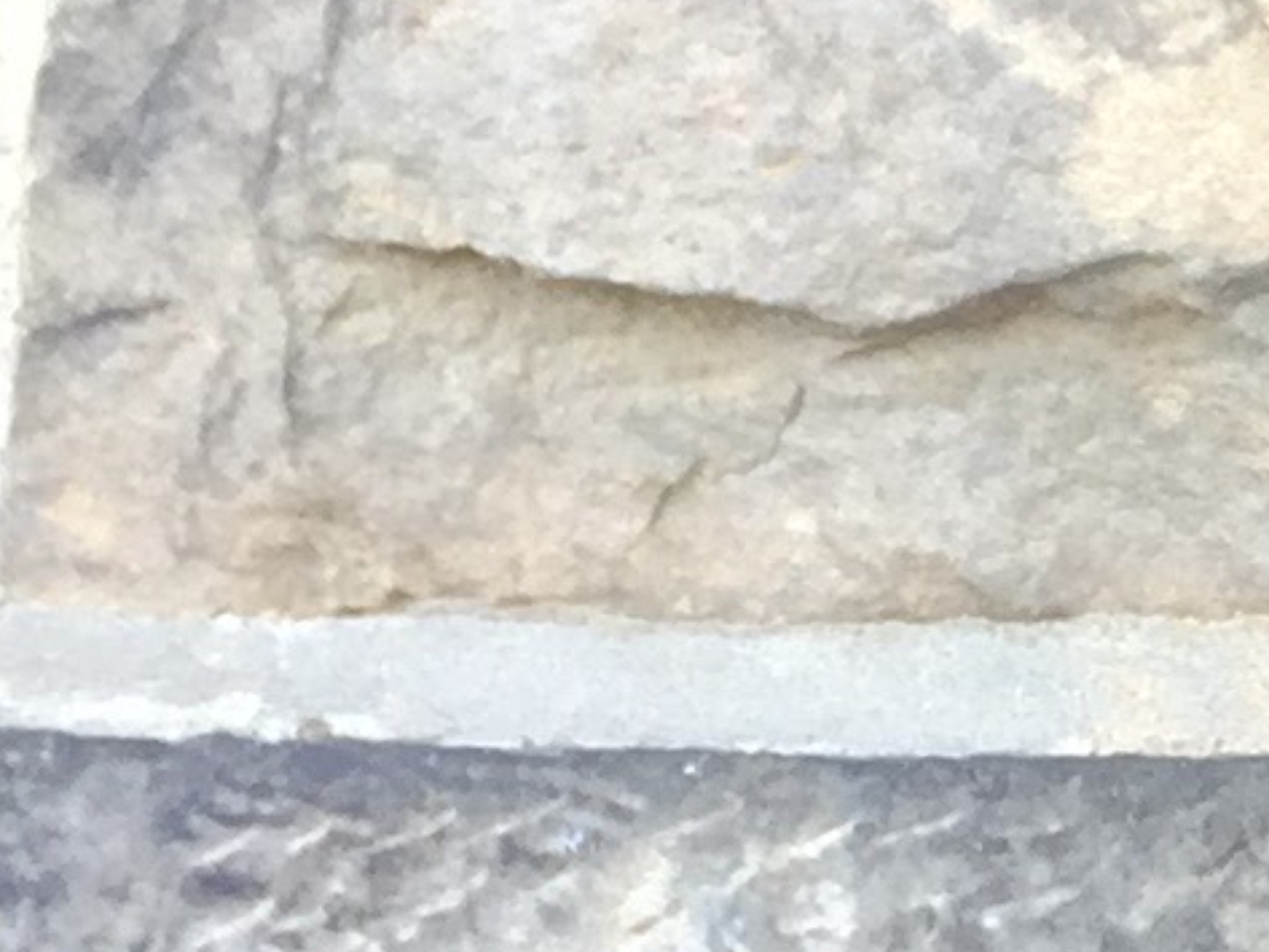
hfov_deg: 8.9
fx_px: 7334
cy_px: 713
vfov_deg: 7.4
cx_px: 3107
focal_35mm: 200
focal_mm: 4.15
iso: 50
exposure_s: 1/100
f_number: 2.2
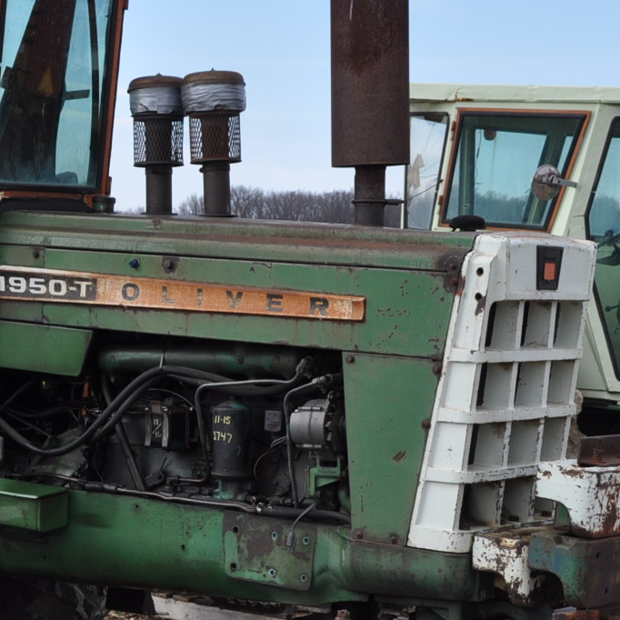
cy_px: 415
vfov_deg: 16.7
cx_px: 25
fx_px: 2107
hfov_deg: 16.4
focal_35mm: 104
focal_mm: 26
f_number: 8
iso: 200
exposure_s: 1/250
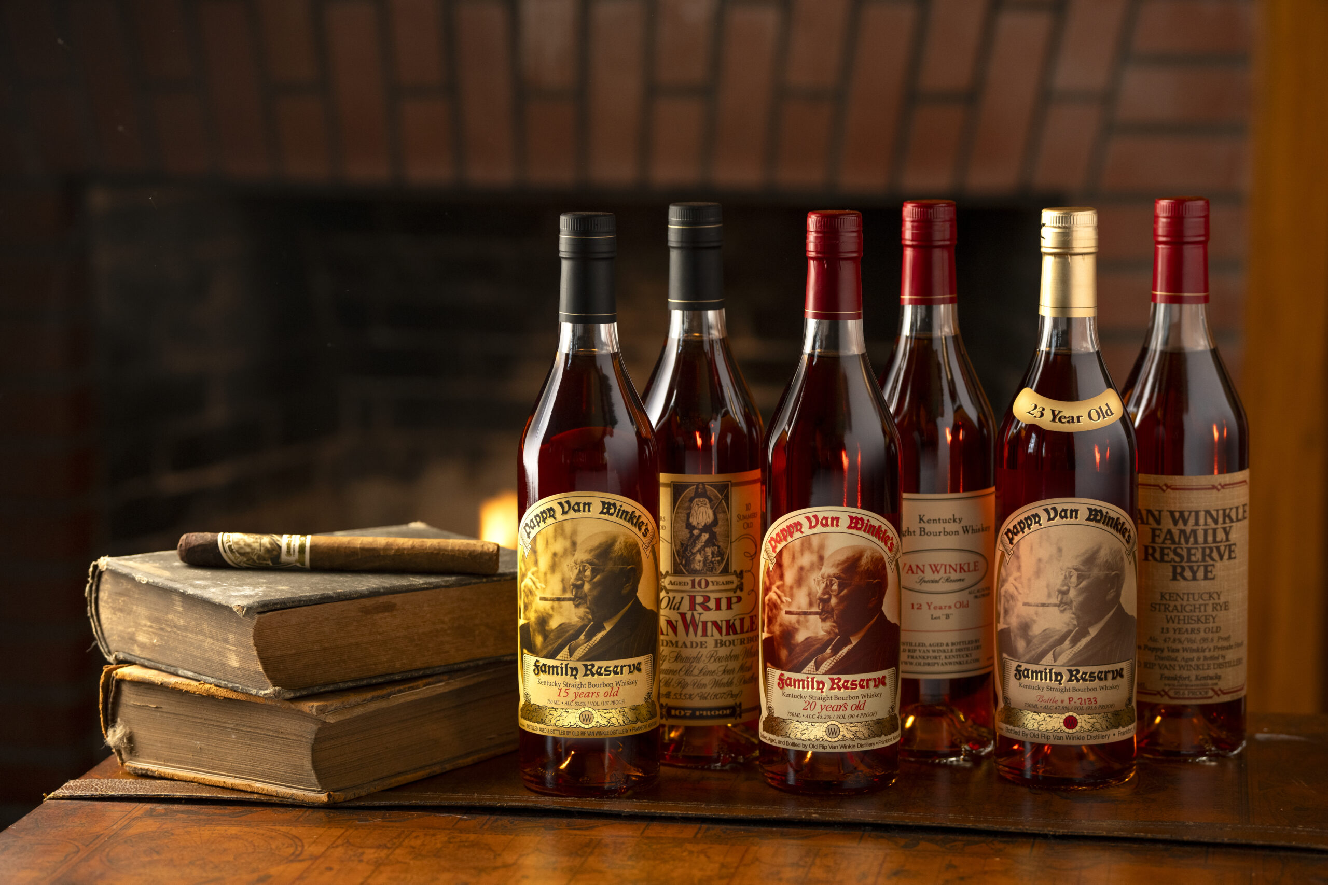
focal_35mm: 86
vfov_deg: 15.9
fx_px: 3172
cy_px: 442
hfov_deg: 23.6
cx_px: 664
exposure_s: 1/40
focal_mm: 86
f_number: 4
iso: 800
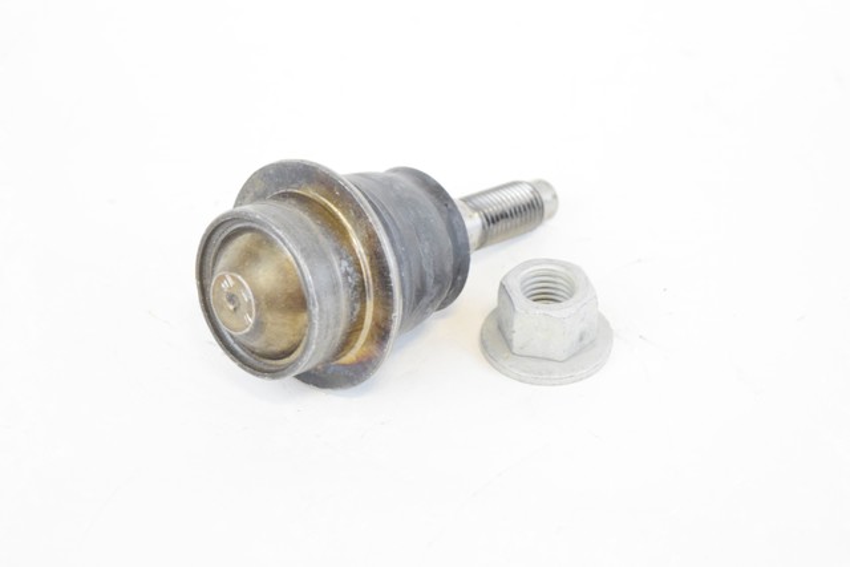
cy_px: 284
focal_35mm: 82
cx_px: 425
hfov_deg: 24.6
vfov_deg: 16.6
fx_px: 1948
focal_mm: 55
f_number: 5.6
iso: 4000
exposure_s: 1/60
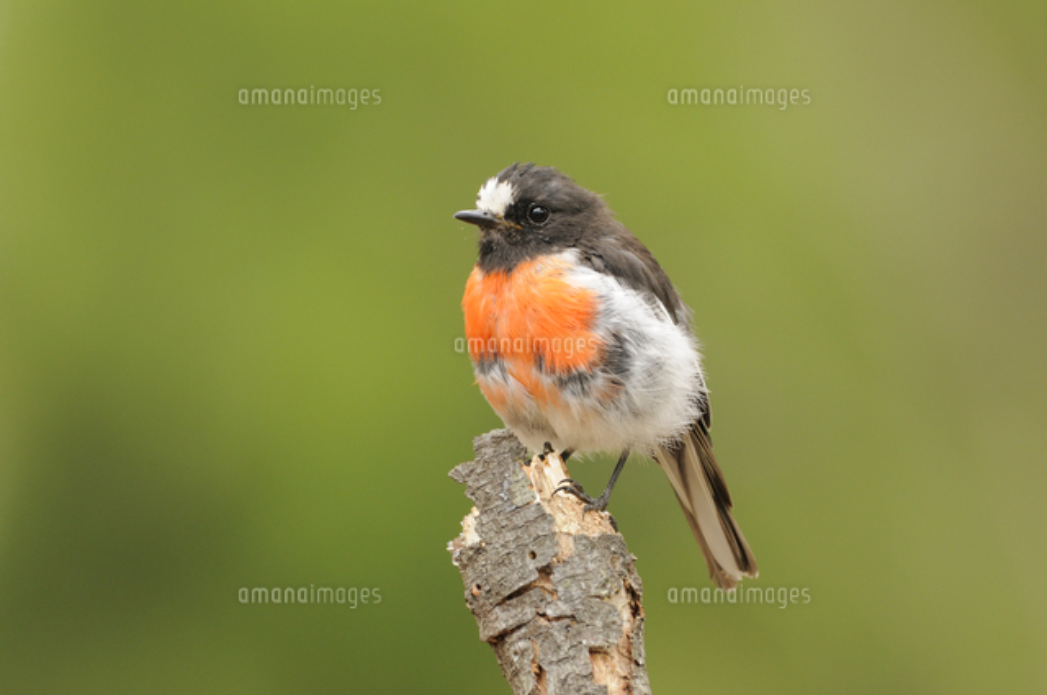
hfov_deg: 2.8
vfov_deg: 1.8
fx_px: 21785
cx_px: 524
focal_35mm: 750
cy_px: 348
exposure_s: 1/80
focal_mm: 500
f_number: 6.3
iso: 400
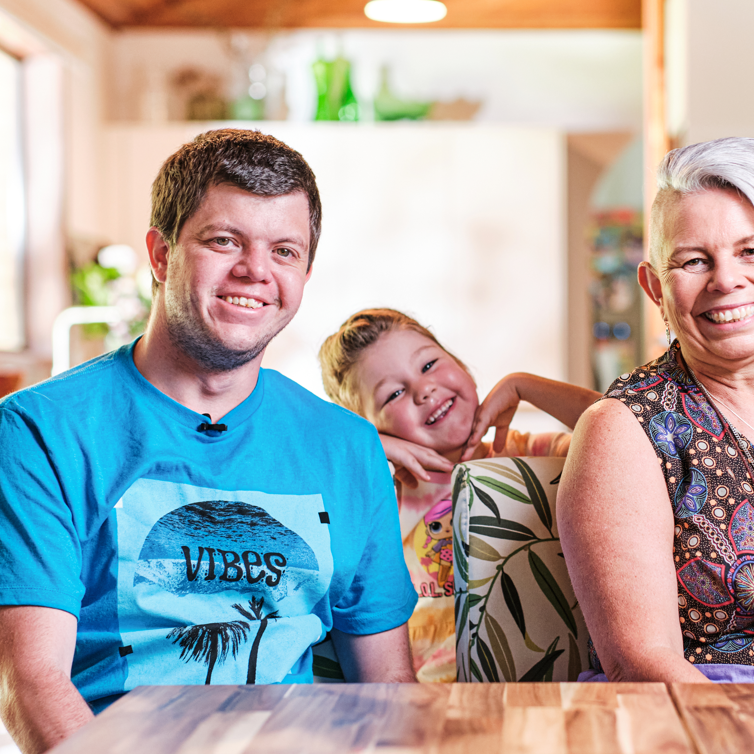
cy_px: 404
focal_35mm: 111
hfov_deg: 15.6
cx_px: 586
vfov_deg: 15.7
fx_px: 2735
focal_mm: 50
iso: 640
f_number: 2
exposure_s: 1/125
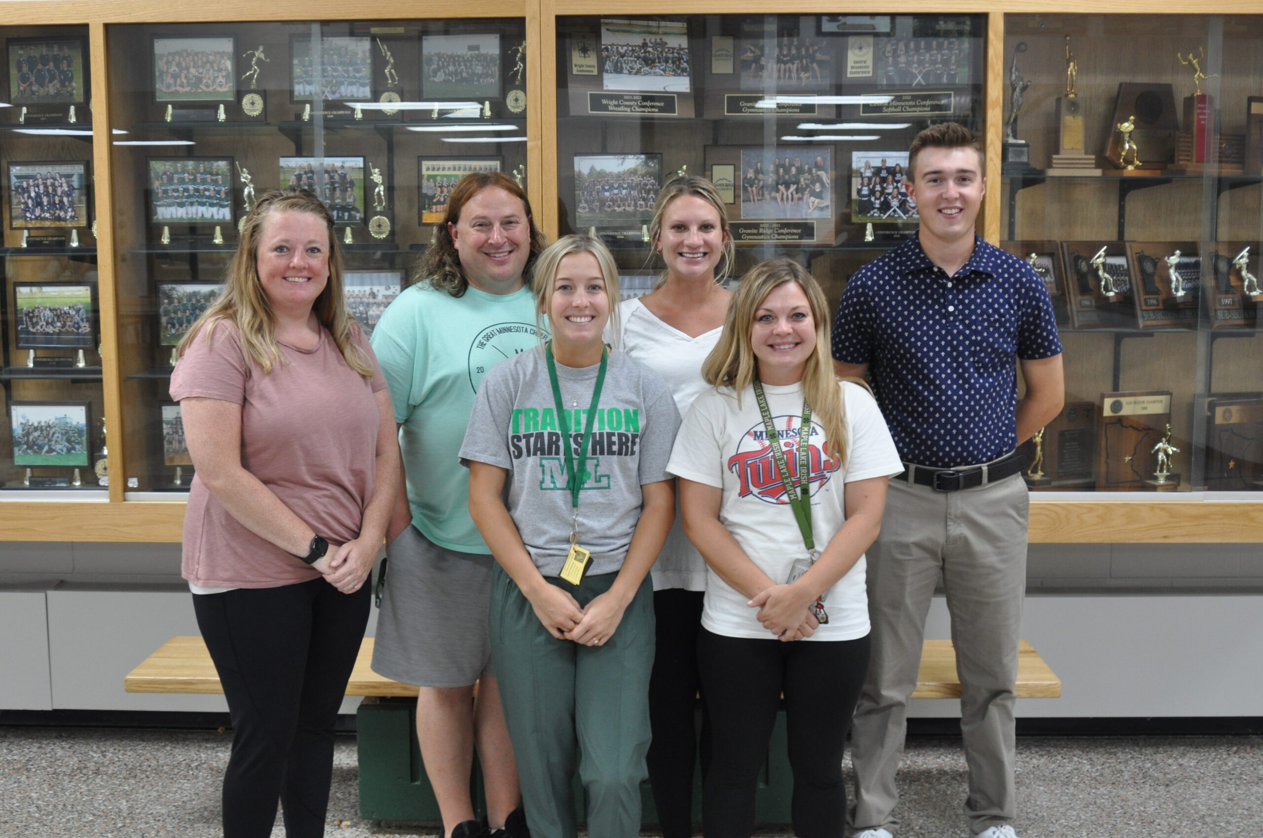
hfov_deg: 46.5
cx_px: 632
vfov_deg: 31.8
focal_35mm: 42
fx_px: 1472
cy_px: 419
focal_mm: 28
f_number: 3.5
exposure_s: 1/30
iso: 800
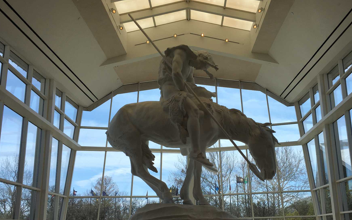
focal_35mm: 36
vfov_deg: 35.0
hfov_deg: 53.8
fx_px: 345
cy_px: 147
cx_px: 204
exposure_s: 1/1399
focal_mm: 4.2
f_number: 2.2
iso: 25
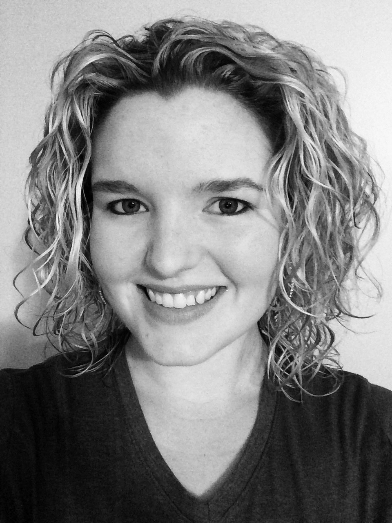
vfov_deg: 58.4
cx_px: 196
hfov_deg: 45.4
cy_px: 262
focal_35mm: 31
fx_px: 468
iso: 800
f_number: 2.4
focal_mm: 2.15
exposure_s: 1/15
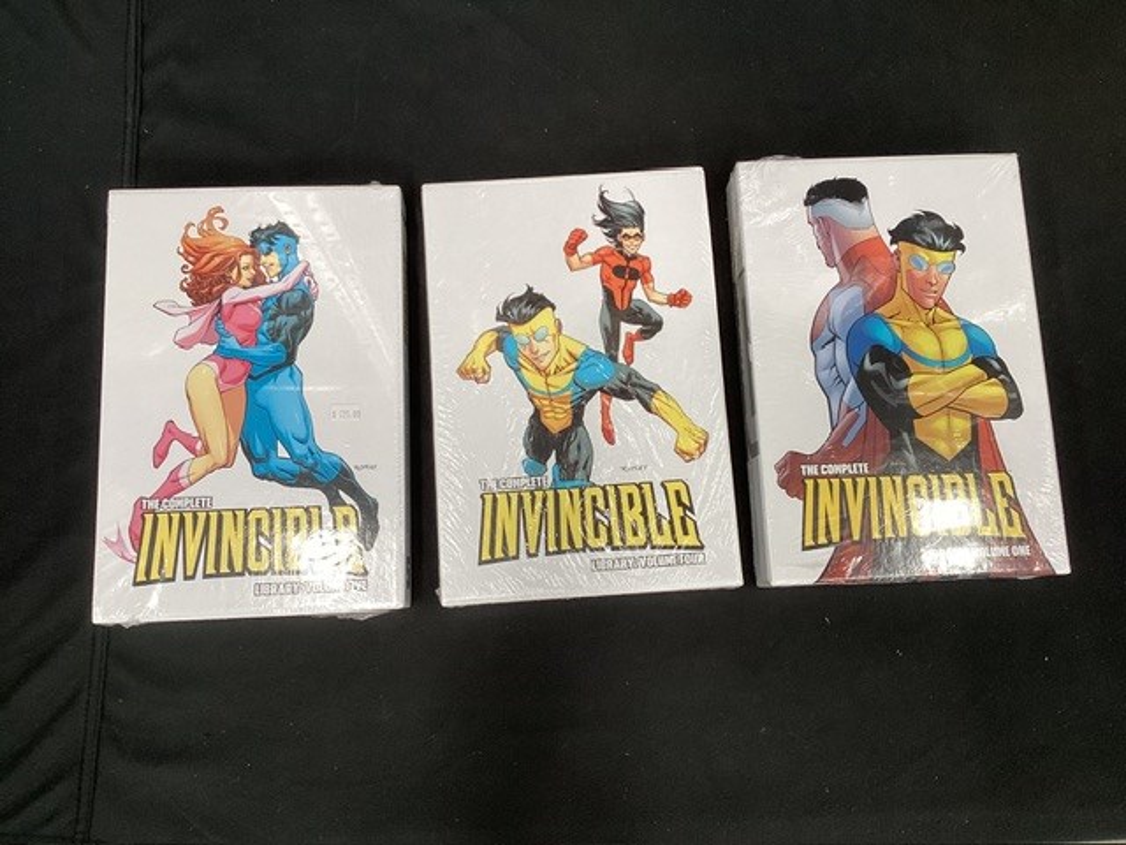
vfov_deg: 45.4
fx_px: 1008
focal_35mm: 31
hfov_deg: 58.4
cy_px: 422
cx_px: 563
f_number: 2.4
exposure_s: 1/60
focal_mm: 3.3
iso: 64
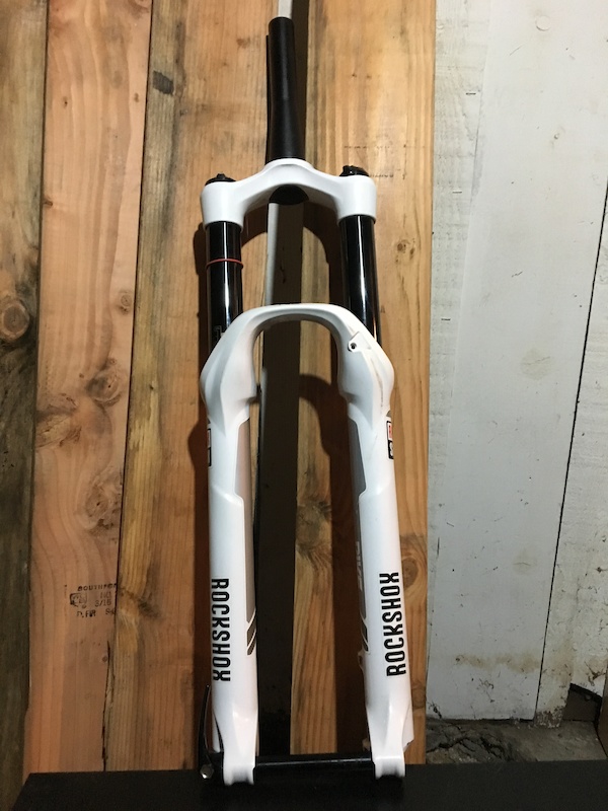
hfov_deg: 48.2
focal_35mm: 29
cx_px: 304
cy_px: 406
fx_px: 679
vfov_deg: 61.7
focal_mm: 4.15
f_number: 2.2
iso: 250
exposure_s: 1/15
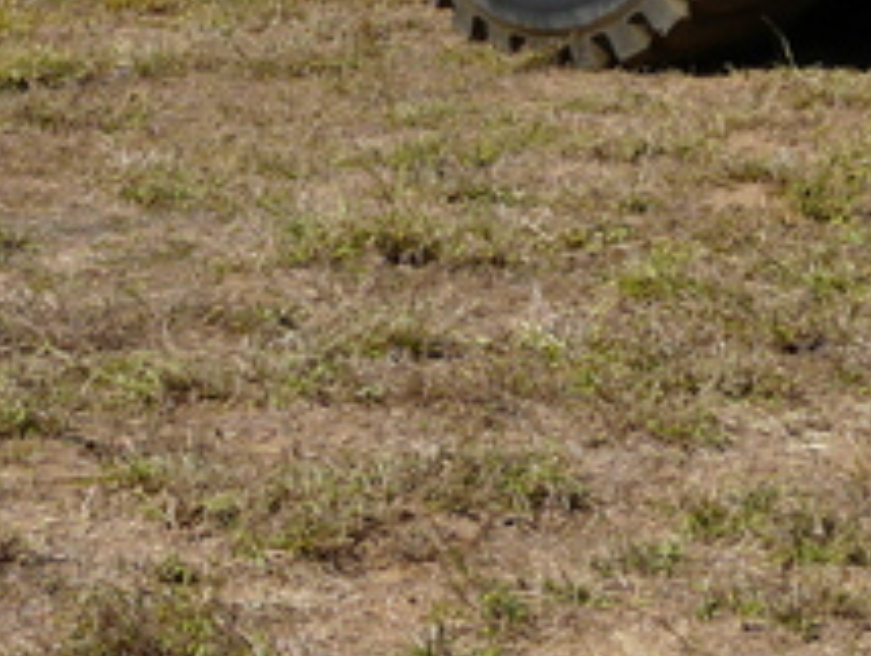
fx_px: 3476
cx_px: 533
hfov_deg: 14.3
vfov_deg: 10.5
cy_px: -269
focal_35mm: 138
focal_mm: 6.1
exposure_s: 1/400
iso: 100
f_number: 5.6
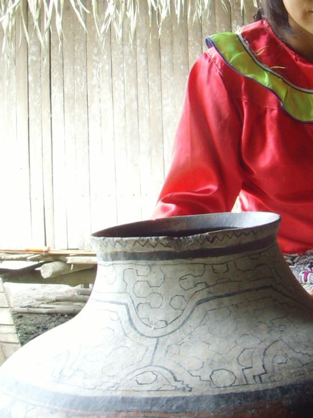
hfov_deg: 17.5
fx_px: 1001
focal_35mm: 83
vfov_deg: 23.6
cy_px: 188
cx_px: 276
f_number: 3.5
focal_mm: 6.6
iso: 120
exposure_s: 1/45
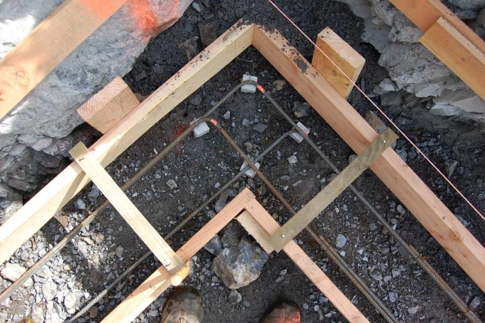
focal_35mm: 27
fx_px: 364
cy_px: 162
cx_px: 242
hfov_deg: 67.4
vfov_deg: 47.9
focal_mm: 18
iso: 200
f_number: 6.3
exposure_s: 1/160
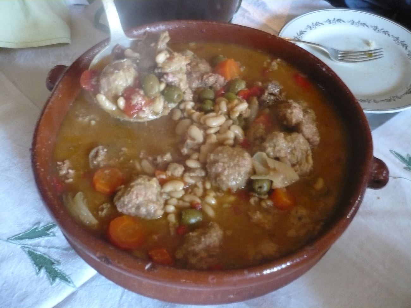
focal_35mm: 35
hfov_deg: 52.6
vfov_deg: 40.7
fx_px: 416
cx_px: 206
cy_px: 154
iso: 320
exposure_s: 1/8
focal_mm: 5.8
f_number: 2.8
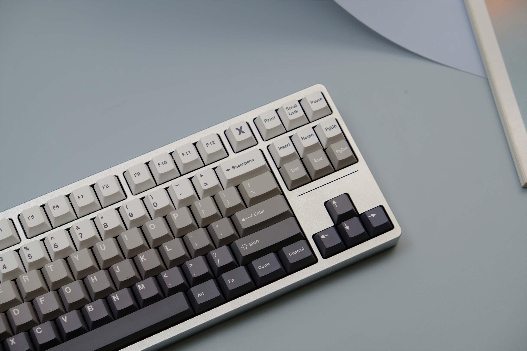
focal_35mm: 83
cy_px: 176
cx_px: 264
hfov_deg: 24.5
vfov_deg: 16.5
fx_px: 1215
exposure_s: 1/60
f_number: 5.6
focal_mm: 55
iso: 250
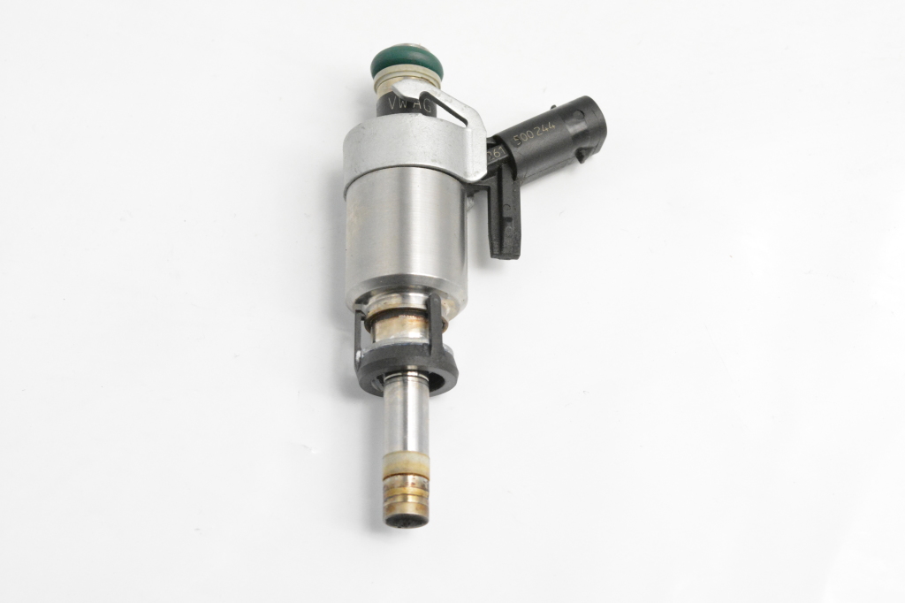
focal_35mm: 82
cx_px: 452
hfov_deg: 24.6
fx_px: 2073
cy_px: 302
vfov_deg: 16.5
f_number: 11
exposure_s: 1/500
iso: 6400
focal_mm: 55
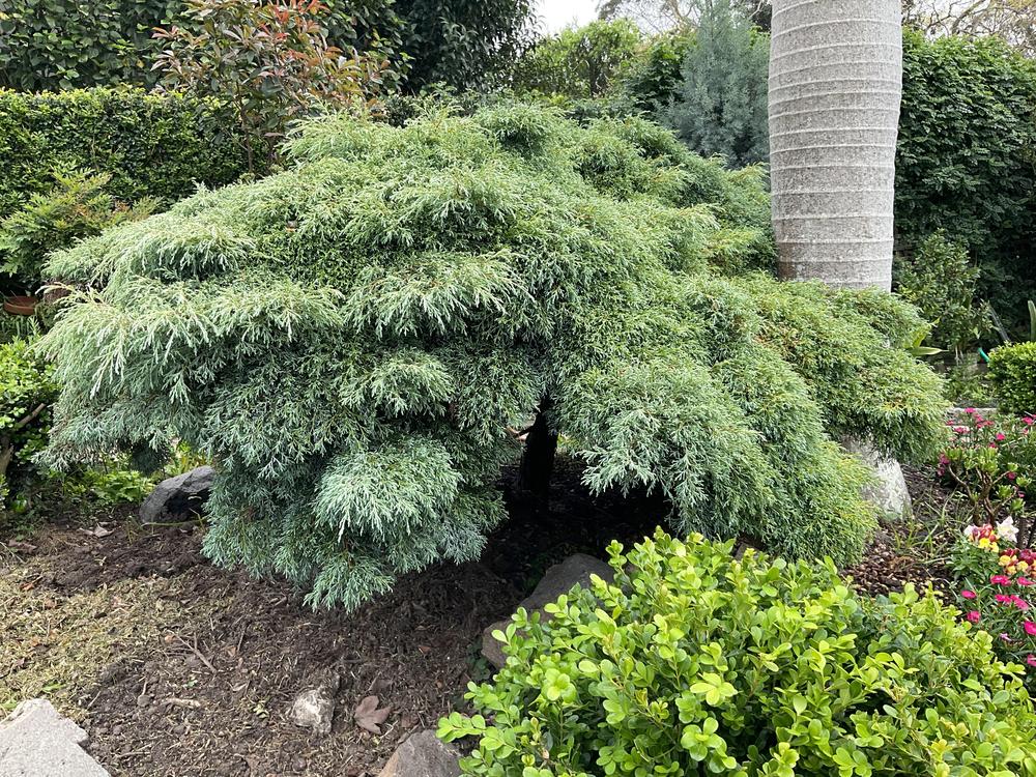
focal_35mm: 29
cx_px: 518
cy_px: 388
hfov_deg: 61.7
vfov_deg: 48.2
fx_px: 868
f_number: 1.8
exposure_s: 1/120
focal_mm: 3
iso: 20
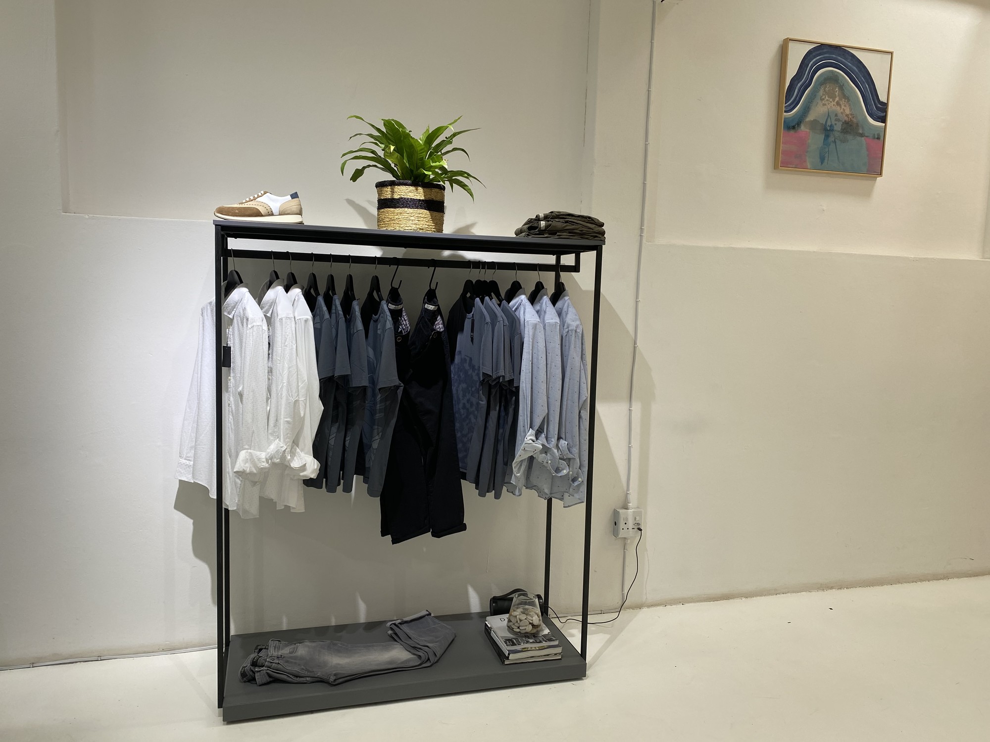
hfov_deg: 67.3
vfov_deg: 53.1
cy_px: 371
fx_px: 744
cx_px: 495
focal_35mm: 26
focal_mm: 4.25
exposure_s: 1/121
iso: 40
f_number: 1.8
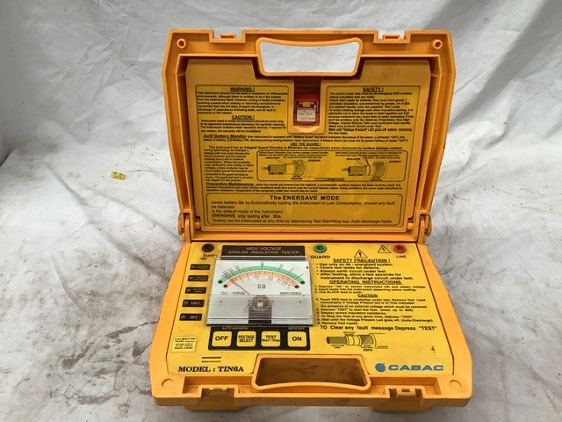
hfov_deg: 58.4
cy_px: 211
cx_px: 281
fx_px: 503
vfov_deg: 45.4
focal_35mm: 31
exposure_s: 1/100
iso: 80
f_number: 2.4
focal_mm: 3.3
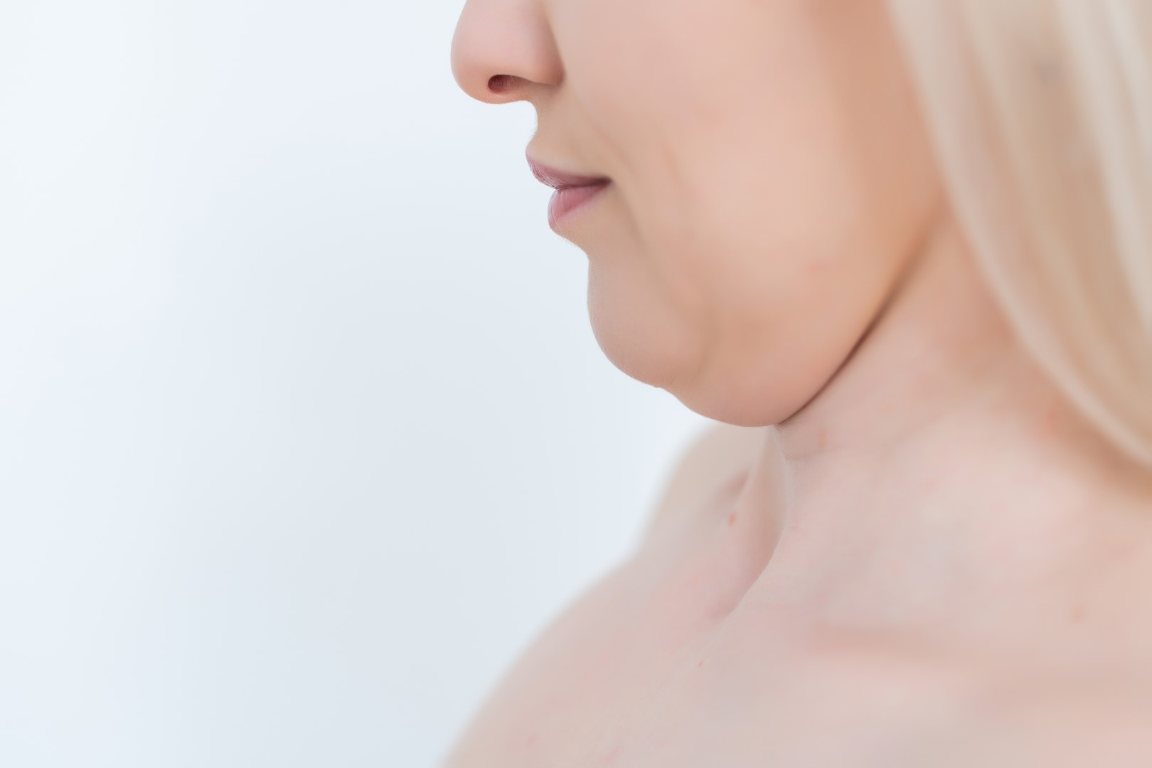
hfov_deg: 39.6
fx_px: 1600
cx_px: 576
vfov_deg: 27.0
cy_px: 384
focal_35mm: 50
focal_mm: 50
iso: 160
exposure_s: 1/125
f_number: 2.8
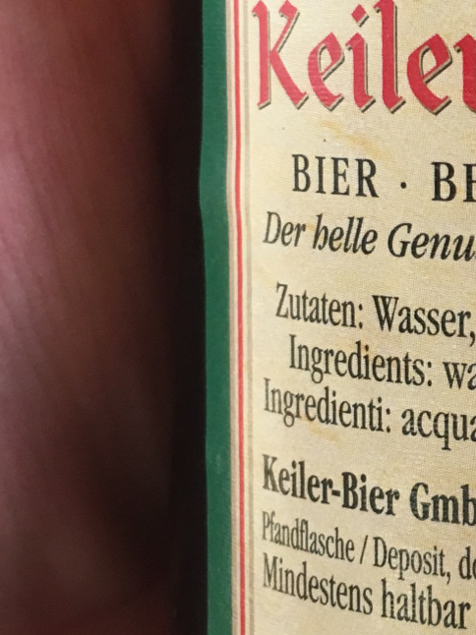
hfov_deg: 15.2
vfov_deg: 21.2
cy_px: 207
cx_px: 655
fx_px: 1688
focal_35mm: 92
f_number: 2.2
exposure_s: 1/33
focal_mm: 4.15
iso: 50
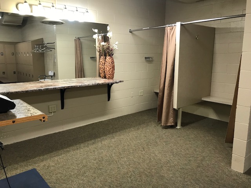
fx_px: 203
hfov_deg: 63.4
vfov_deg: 49.7
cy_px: 94
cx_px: 126
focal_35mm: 28
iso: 40
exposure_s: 1/20
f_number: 1.8
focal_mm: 3.99
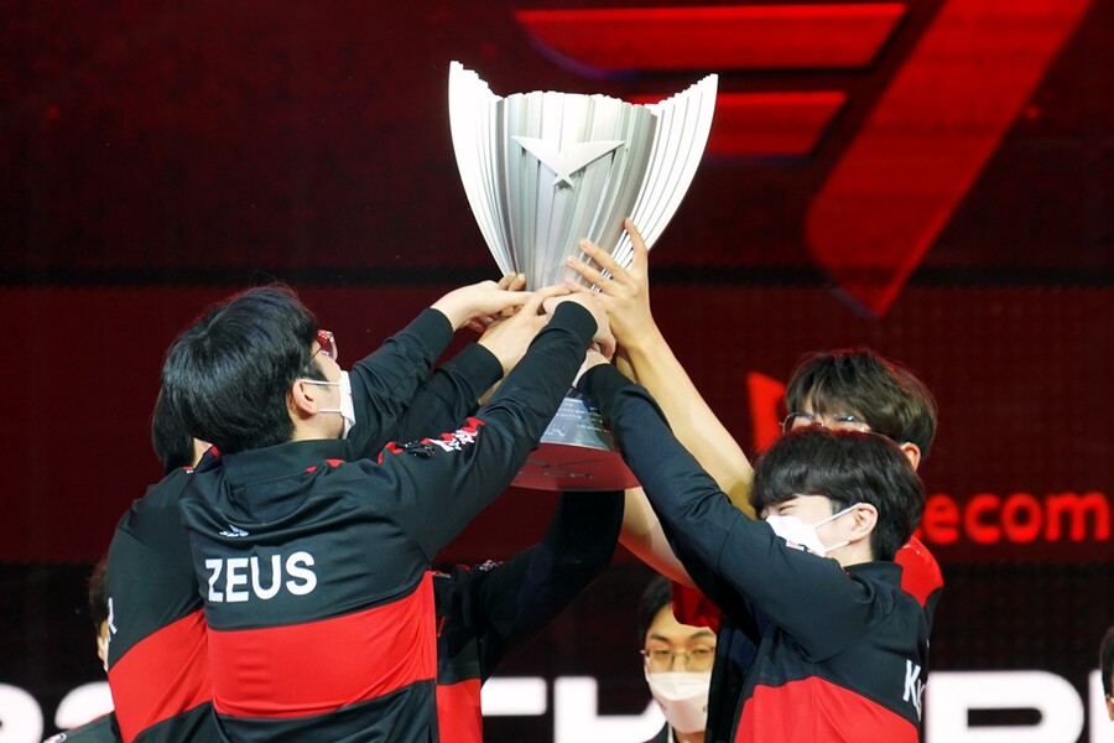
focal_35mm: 175
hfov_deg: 11.7
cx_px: 557
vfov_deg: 7.8
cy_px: 372
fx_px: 5415
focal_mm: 175
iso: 2000
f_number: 6.3
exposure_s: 1/125
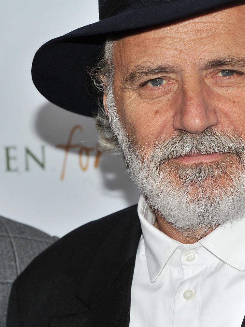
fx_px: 2501
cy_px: 201
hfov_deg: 5.6
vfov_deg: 7.5
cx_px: 179
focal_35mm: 265
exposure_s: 1/160
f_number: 7.1
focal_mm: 135
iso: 320
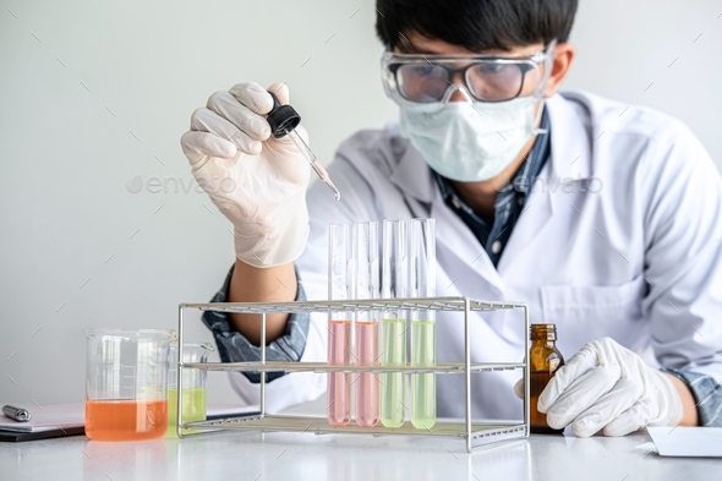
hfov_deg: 37.5
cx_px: 361
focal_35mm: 53
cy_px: 240
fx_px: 1063
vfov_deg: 25.5
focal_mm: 35
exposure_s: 1/100
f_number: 3.6
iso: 160
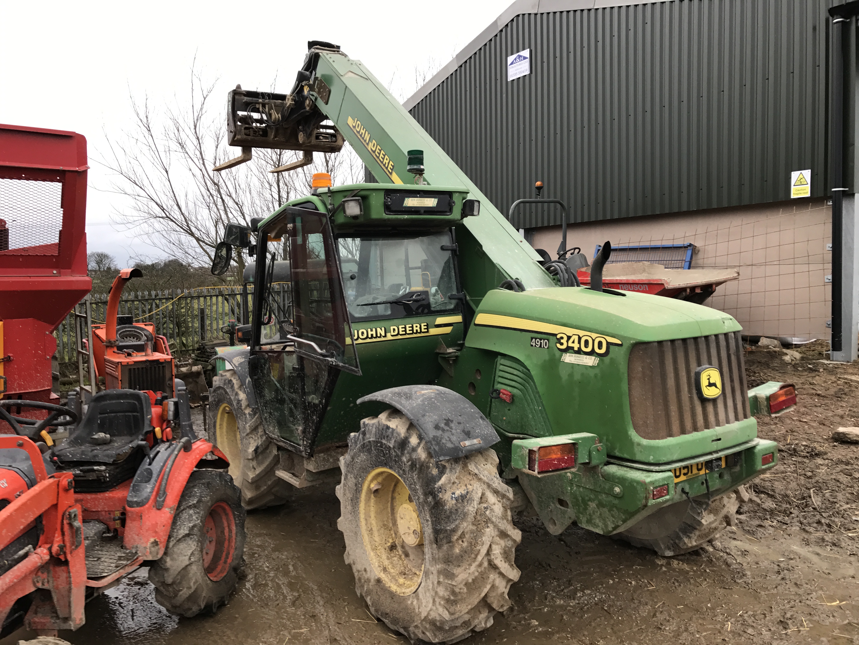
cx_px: 430
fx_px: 695
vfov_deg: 49.7
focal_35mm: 28
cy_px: 322
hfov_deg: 63.4
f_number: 1.8
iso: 25
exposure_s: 1/100
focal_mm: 3.99
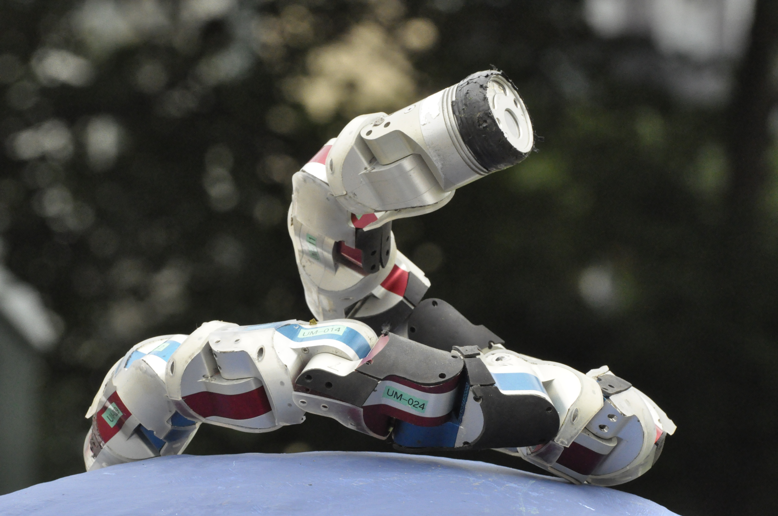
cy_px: 258
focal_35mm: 345
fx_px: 7447
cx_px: 389
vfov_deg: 4.0
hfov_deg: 6.0
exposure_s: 1/500
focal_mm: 230
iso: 3200
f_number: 18
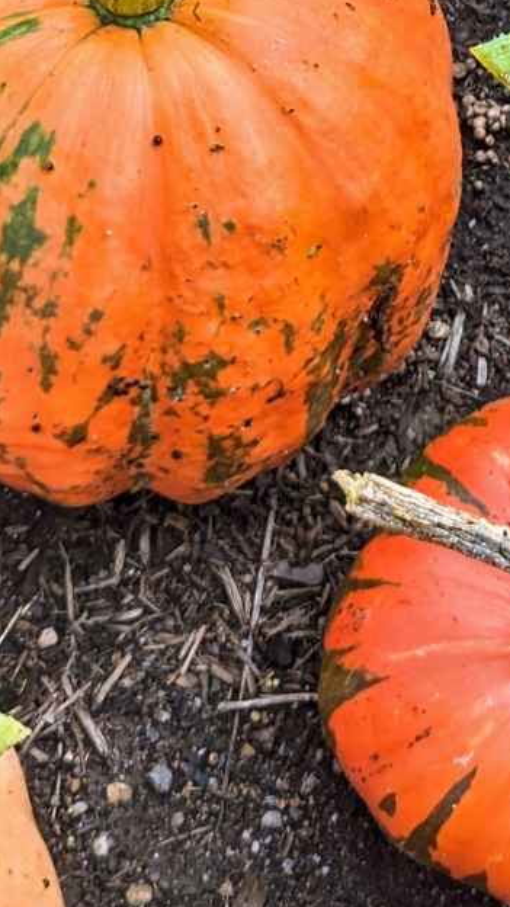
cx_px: 535
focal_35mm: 129
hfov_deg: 9.3
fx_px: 3101
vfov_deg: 16.1
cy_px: -124
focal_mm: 6.81
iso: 46
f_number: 1.85
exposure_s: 1/1151
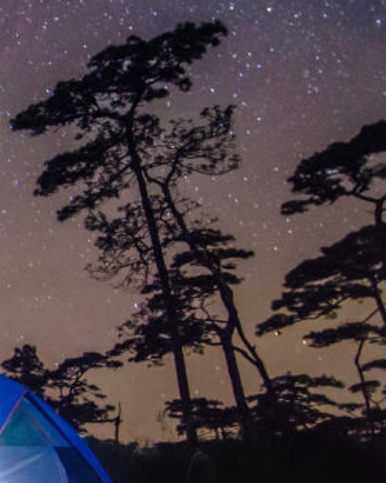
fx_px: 762
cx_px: -287
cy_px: 232
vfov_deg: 35.1
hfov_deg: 20.8
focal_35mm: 53
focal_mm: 13
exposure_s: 30
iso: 3200
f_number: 2.8
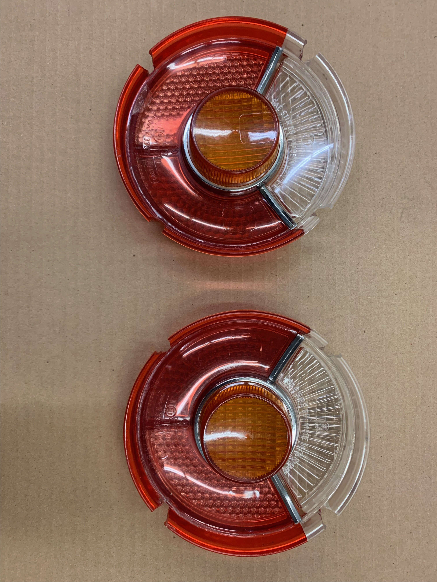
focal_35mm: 26
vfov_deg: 67.3
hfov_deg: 53.1
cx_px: 218
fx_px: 438
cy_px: 291
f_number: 1.8
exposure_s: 1/60
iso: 160
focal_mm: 4.25
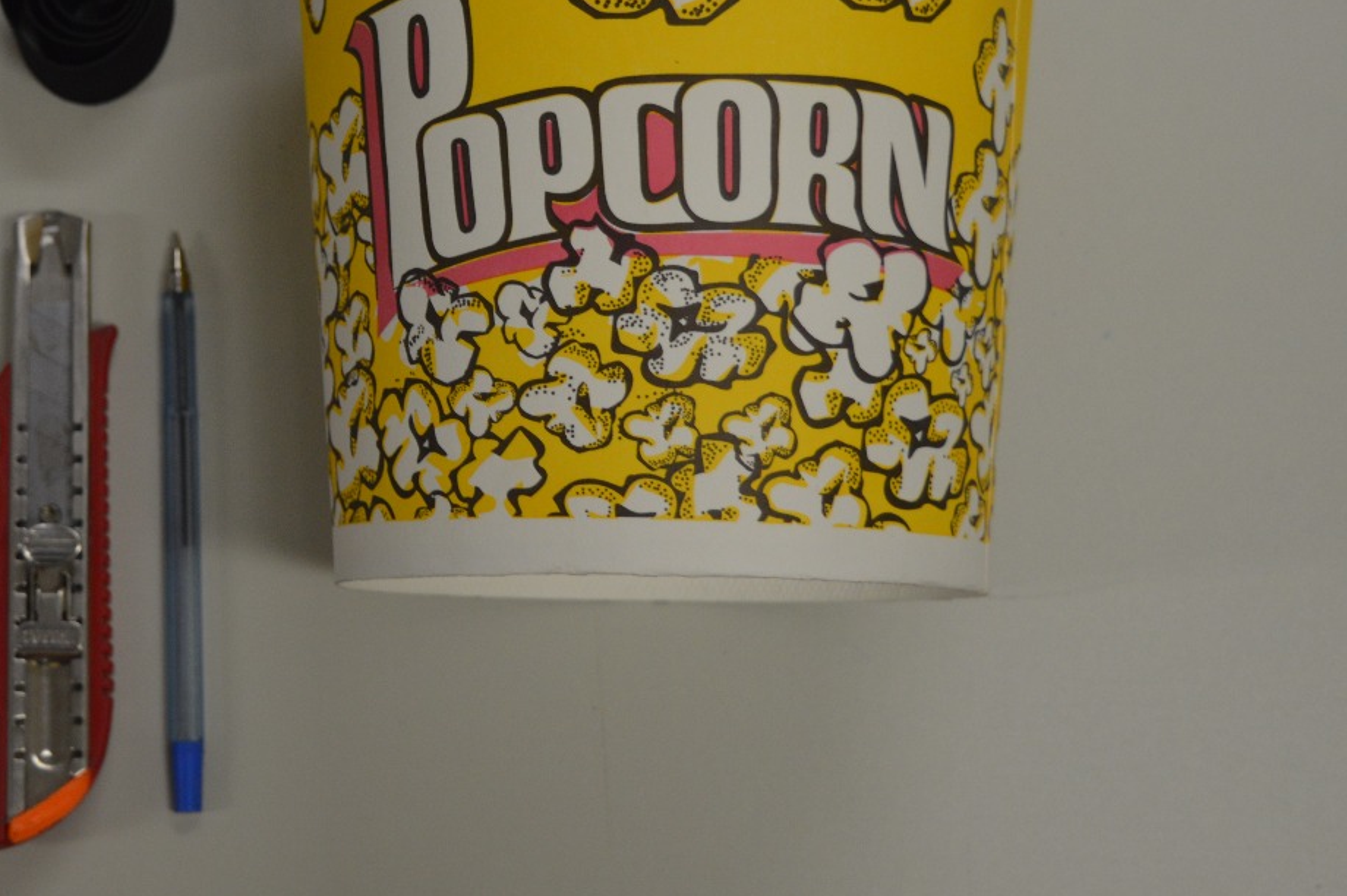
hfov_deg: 22.5
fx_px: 3365
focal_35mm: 90
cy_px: 249
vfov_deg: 15.1
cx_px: 382
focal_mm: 34
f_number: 4.5
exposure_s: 1/80
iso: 400
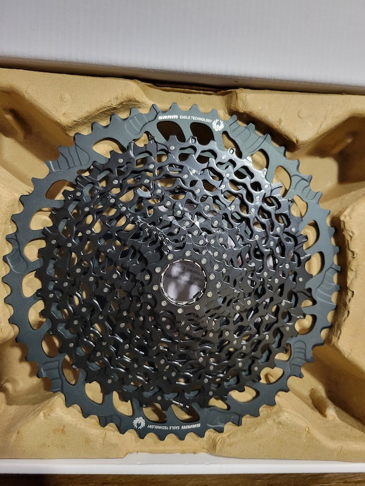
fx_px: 366
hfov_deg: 53.1
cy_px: 243
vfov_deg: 67.3
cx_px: 182
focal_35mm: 26
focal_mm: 5.4
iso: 400
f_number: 1.8
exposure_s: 1/40
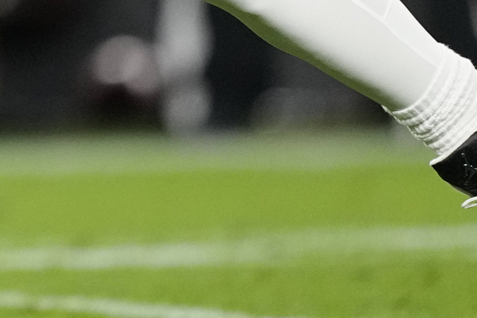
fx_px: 30025
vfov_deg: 0.6
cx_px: -336
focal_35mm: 2266
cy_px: -473
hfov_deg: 0.9
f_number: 2.8
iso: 3200
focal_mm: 400
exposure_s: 1/2000
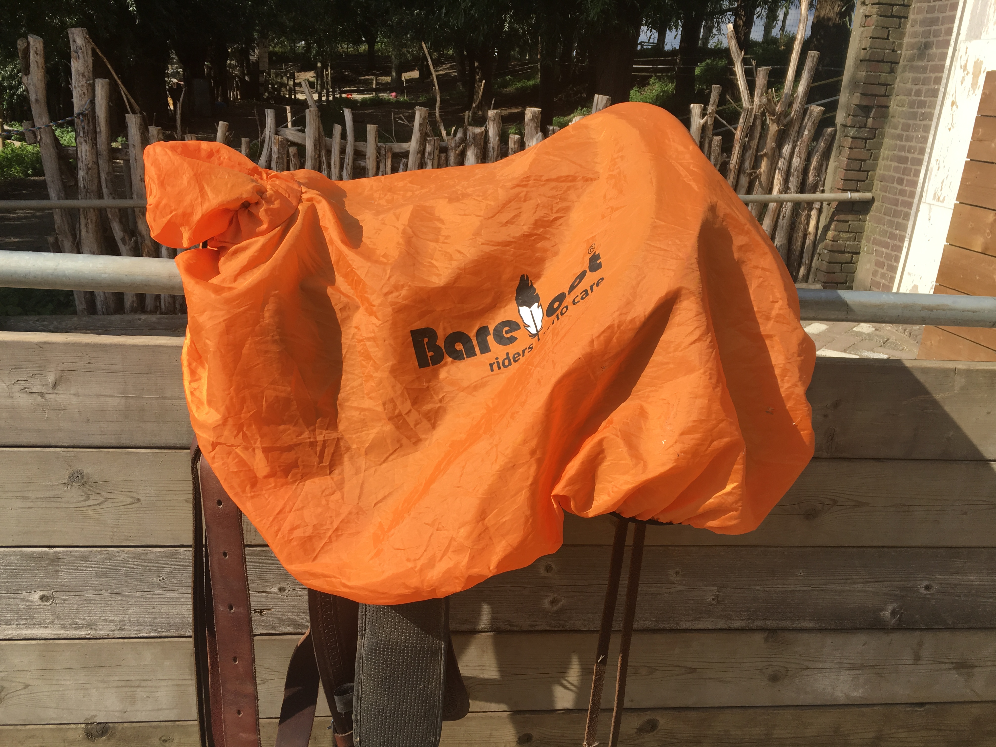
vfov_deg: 48.2
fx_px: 834
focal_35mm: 29
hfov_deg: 61.7
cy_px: 374
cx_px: 498
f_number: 2.2
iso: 25
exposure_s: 1/1261
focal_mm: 4.15
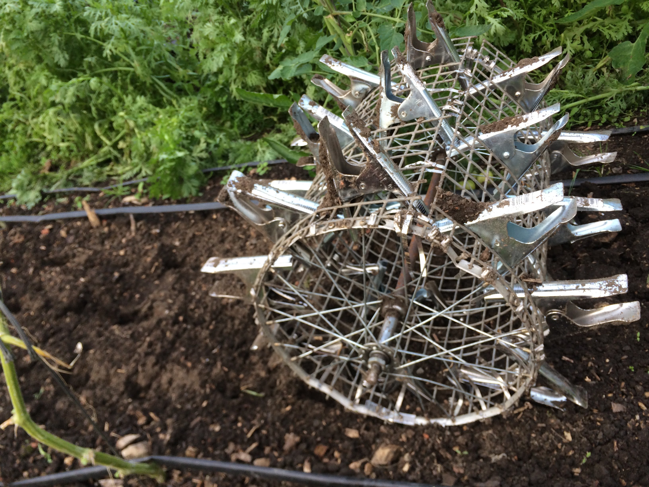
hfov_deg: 61.7
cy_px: 244
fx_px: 544
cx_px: 324
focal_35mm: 29
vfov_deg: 48.2
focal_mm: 4.15
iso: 64
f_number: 2.2
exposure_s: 1/100
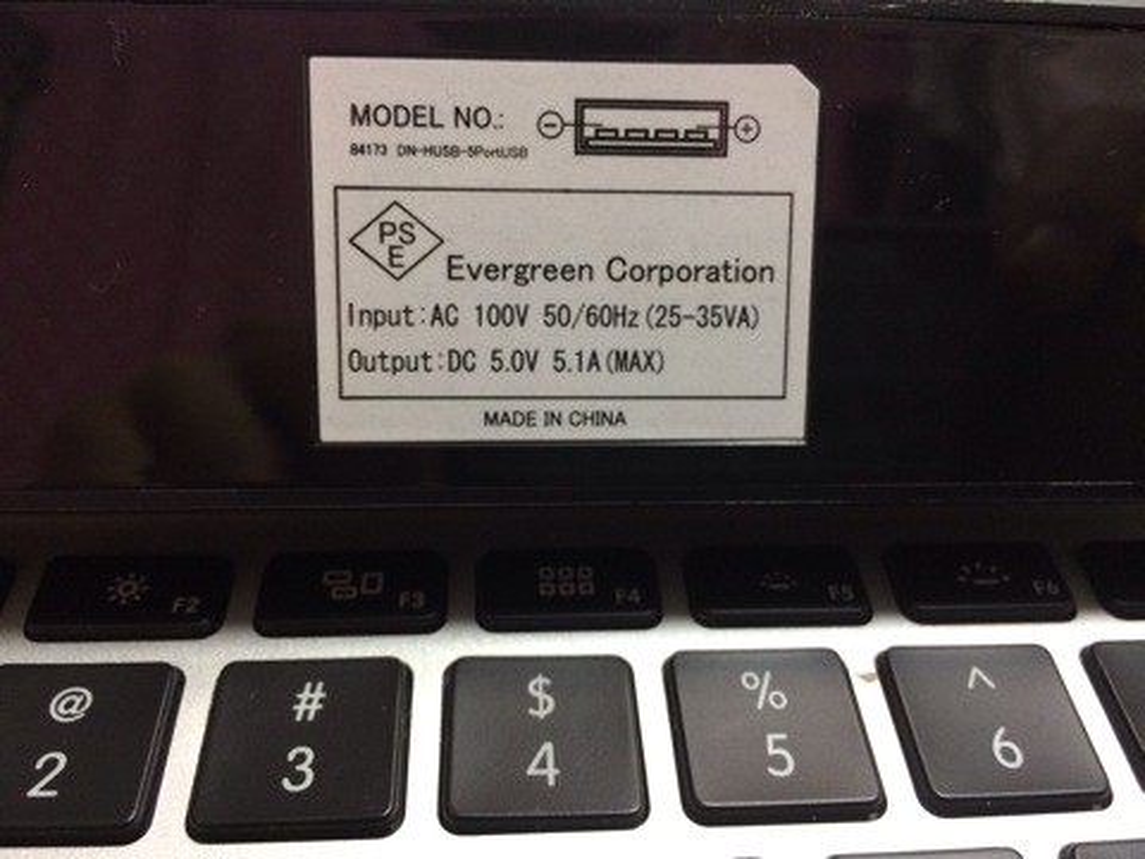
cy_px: 430
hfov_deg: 60.0
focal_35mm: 30
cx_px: 572
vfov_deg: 46.8
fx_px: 992
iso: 200
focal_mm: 4.12
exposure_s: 1/30
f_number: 2.2
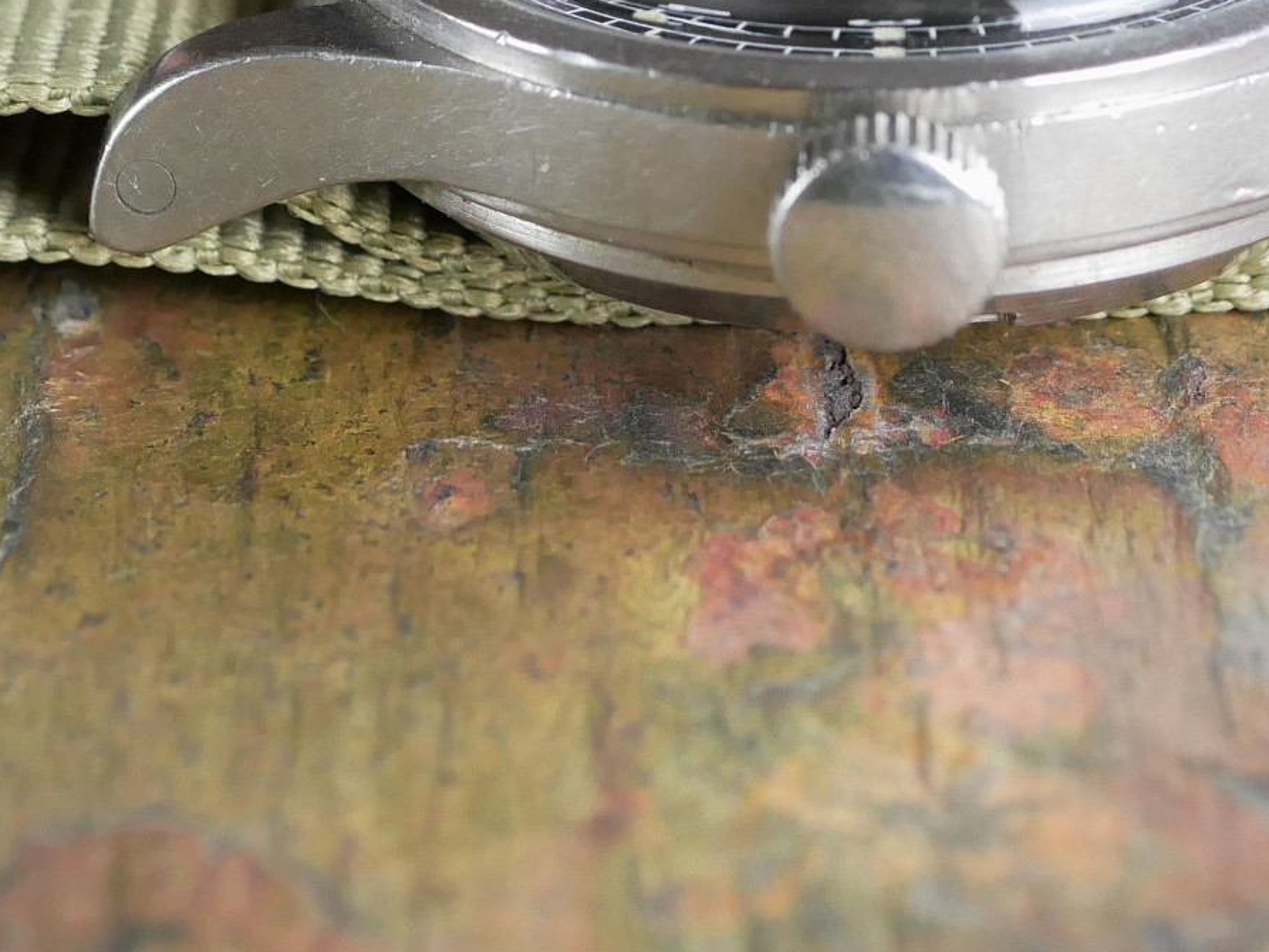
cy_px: -50
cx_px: 884
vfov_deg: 8.8
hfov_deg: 11.7
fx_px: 6160
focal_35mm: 168
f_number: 4.5
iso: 800
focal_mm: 30
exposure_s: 1/60
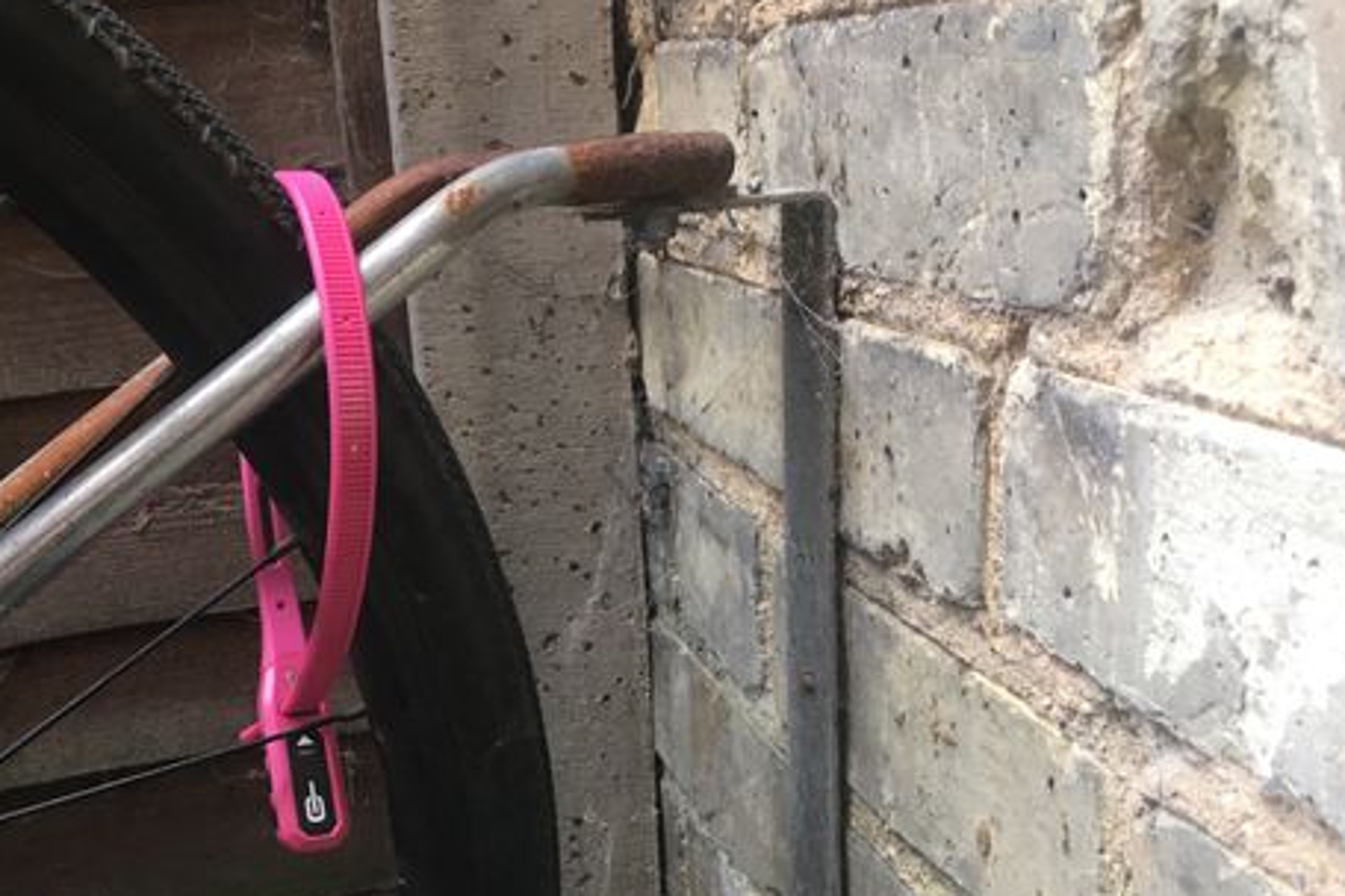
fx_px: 1606
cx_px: 504
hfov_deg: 45.1
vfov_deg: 30.9
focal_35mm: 43
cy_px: 616
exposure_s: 1/33
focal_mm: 4.15
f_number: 2.2
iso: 50
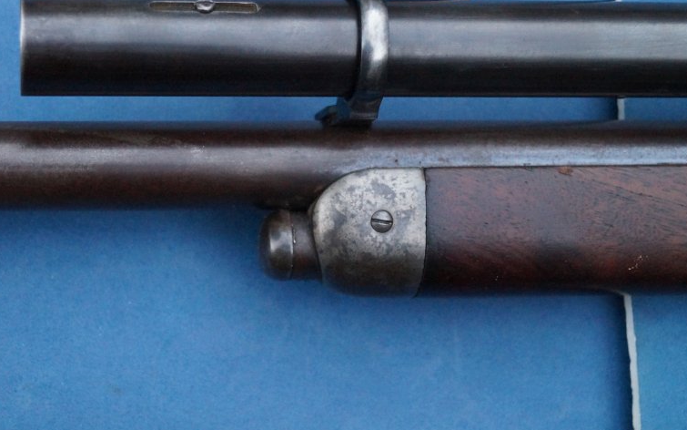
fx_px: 1517
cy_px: 149
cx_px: 253
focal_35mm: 81
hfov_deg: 25.4
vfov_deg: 16.1
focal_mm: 40
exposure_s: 1/50
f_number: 5
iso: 3200
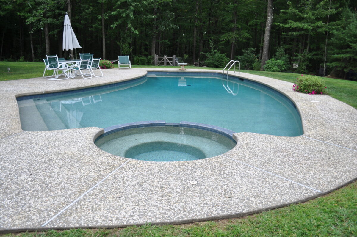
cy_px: 118
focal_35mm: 30
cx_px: 178
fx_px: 297
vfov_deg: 43.5
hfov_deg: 62.0
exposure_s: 1/60
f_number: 4
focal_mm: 20
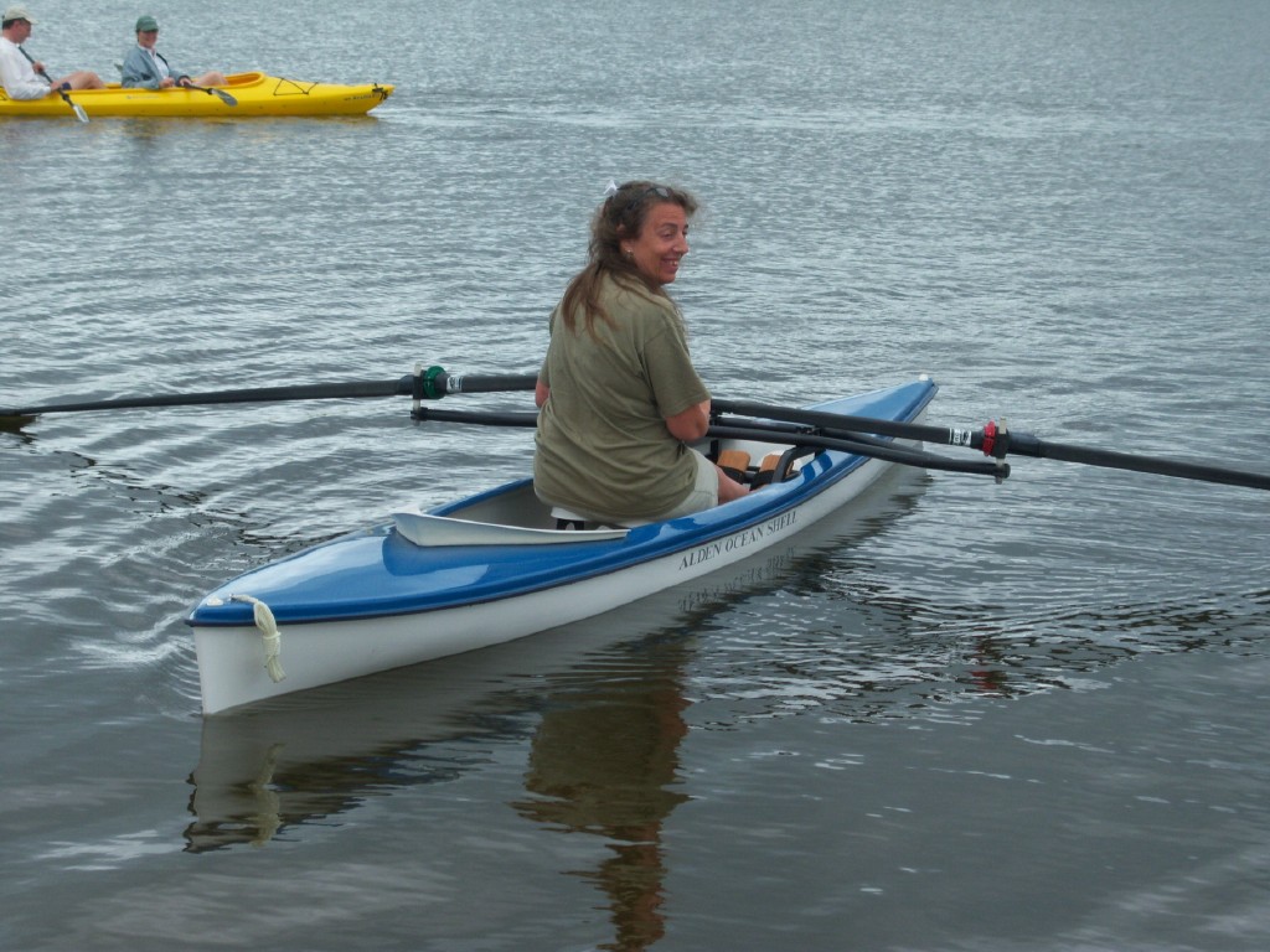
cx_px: 635
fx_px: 3962
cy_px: 476
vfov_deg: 13.7
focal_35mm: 108
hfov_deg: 18.2
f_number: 4.9
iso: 80
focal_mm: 22.5
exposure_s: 1/500
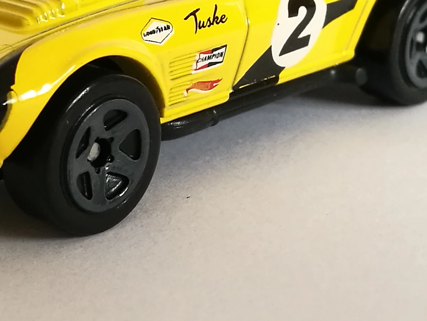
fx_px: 1443
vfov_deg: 12.6
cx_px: 140
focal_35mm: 117
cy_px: 53
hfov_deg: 16.8
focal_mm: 4.5
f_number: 2.2
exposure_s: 1/60
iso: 160
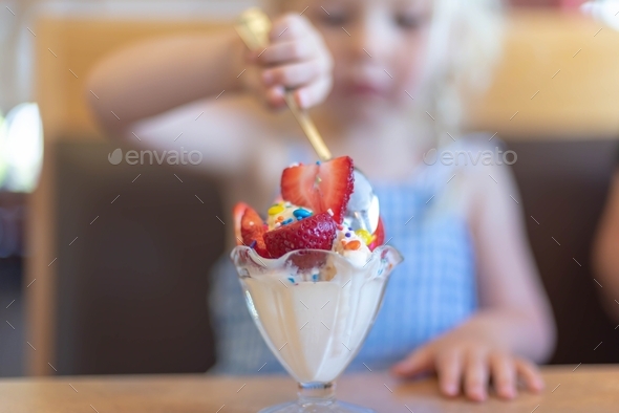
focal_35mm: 50
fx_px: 860
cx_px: 310
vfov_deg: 27.0
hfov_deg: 39.6
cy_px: 206
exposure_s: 1/200
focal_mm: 50
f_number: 1.4
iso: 320
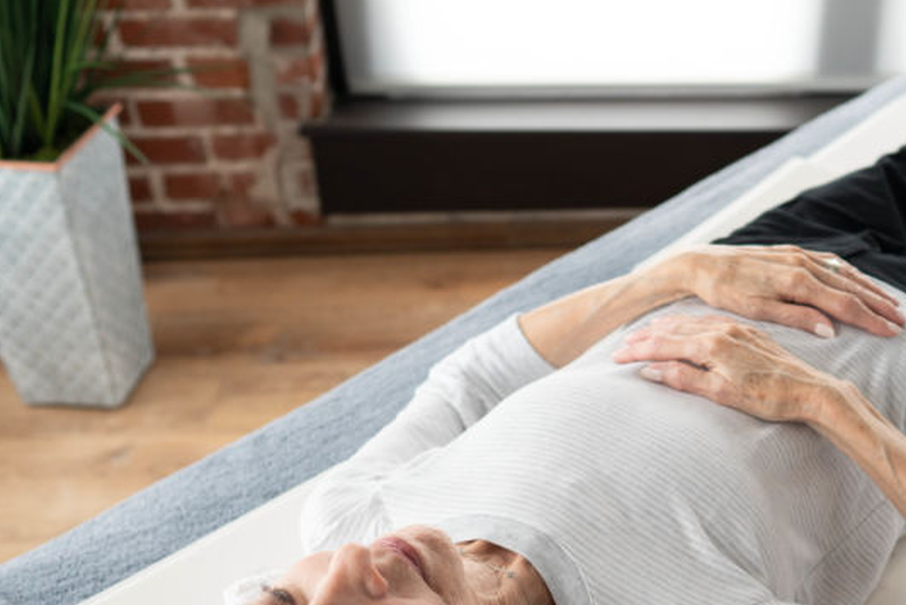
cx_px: 709
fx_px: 1360
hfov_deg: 35.8
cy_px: 605
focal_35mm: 54
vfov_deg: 24.0
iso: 400
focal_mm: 24
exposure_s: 1/200
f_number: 2.2
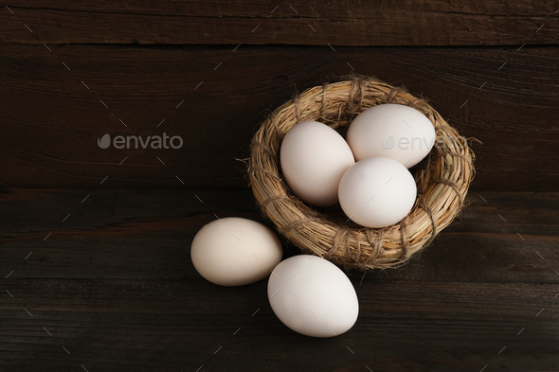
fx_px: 823
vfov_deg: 25.5
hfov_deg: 37.5
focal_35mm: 53
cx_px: 280
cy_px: 186
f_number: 8
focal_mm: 35
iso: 160
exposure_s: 1/100
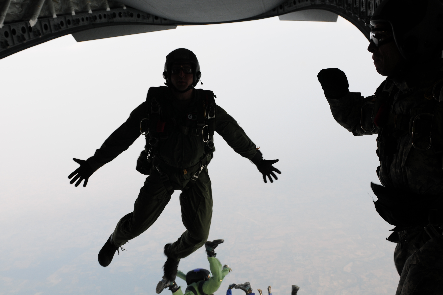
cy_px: 148
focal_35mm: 36
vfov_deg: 36.8
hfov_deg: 53.2
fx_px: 442
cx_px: 222
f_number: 7.1
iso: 200
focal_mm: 24
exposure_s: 1/200
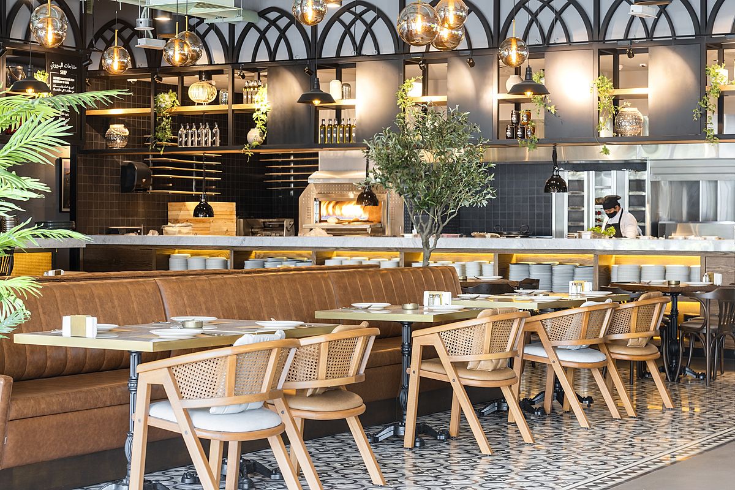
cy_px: 245
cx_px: 368
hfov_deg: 25.4
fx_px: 1633
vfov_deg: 17.1
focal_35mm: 80
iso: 100
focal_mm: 80
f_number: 8
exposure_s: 1/1.67
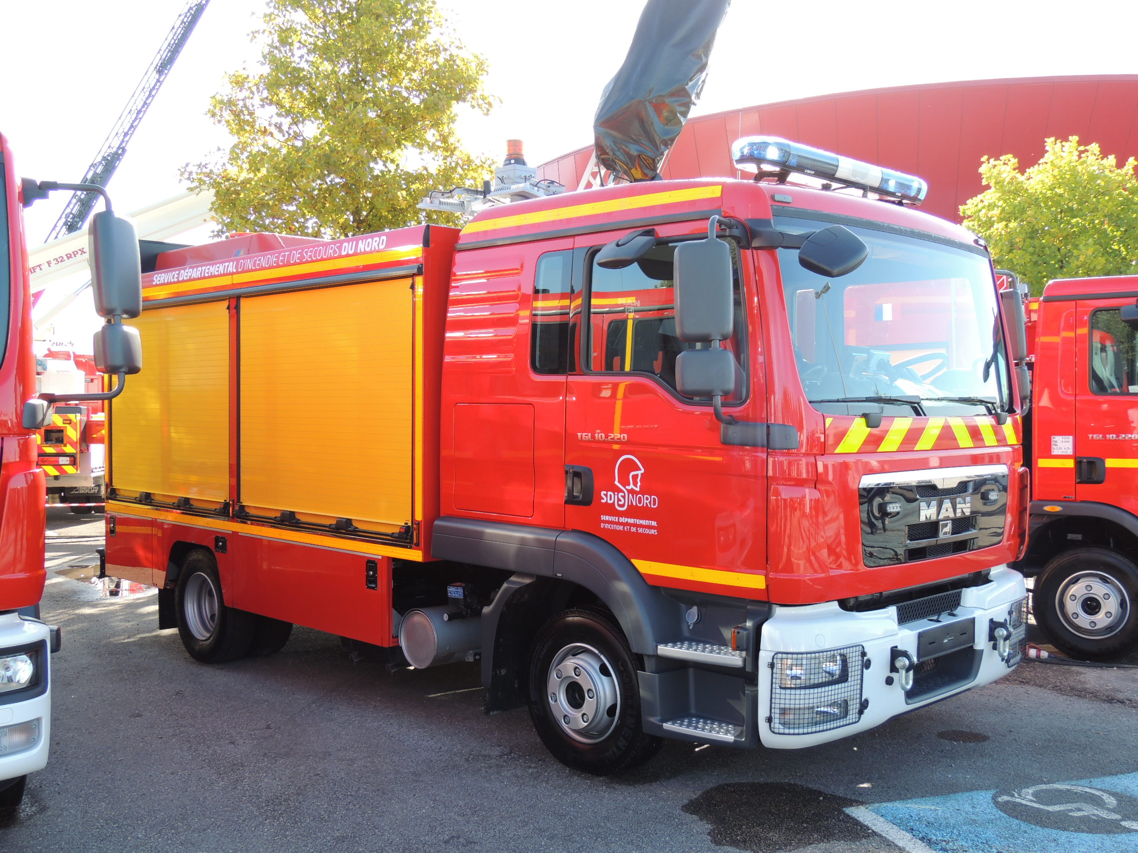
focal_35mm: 35
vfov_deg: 40.7
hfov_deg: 52.6
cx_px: 569
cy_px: 426
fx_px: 1151
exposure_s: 1/160
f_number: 3.3
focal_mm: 6.2
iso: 100
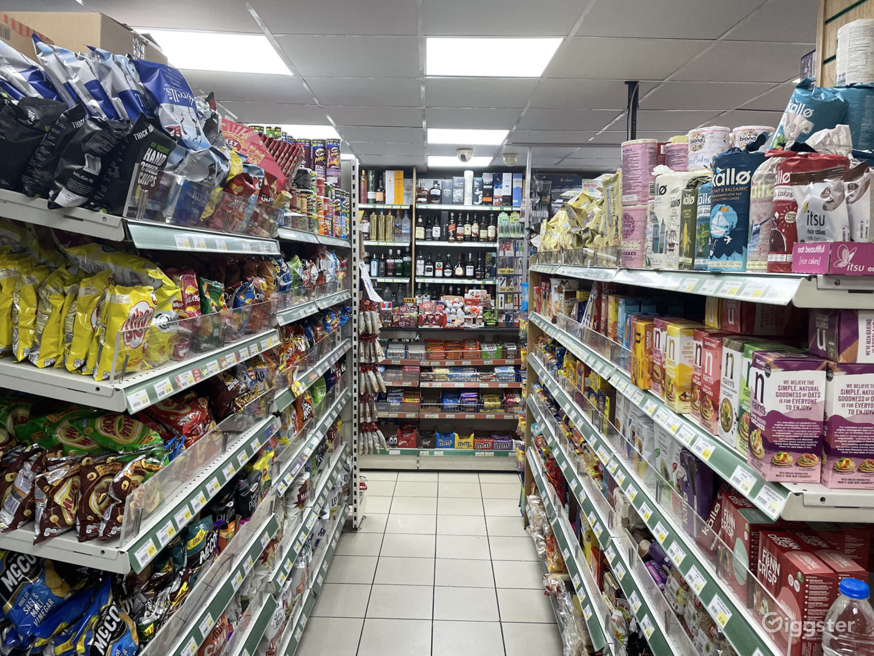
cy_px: 328
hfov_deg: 67.3
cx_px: 437
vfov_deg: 53.1
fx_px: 656
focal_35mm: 26
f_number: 1.6
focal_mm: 4.2
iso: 80
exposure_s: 1/100
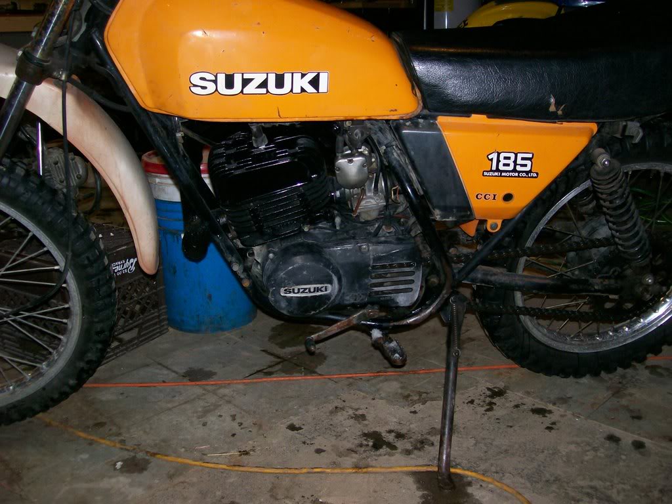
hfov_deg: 51.4
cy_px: 252
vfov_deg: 39.7
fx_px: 699
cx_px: 336
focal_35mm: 36
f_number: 2.7
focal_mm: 6
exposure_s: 1/64
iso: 140
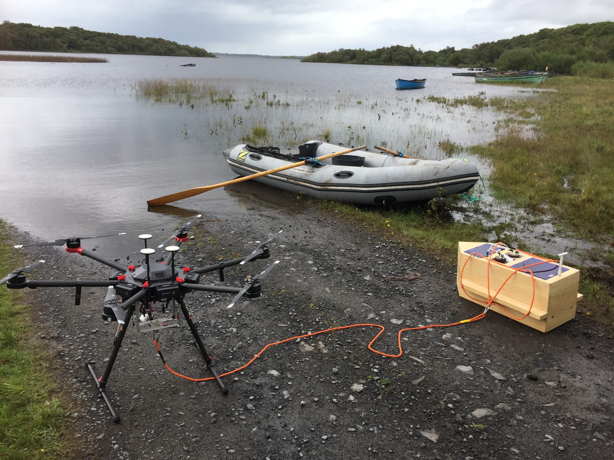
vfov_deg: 48.2
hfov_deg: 61.7
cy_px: 230
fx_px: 514
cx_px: 307
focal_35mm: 29
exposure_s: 1/557
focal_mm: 4.15
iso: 32
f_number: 2.2
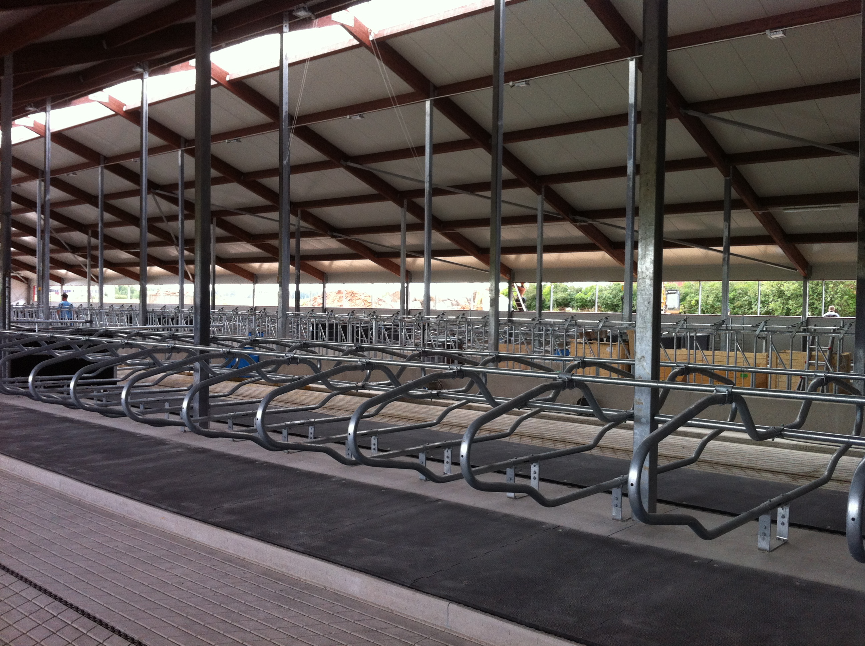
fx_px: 873
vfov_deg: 40.6
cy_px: 323
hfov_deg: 52.7
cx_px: 432
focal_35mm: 35
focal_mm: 3.85
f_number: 2.8
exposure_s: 1/120
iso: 100
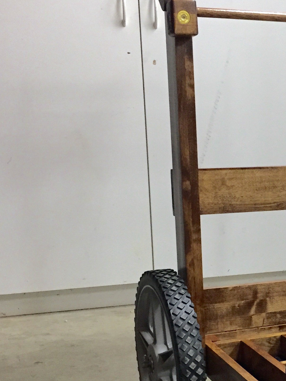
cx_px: 318
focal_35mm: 66
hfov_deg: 21.1
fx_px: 727
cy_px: 268
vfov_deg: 29.1
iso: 200
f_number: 2.2
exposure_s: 1/30
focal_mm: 4.15
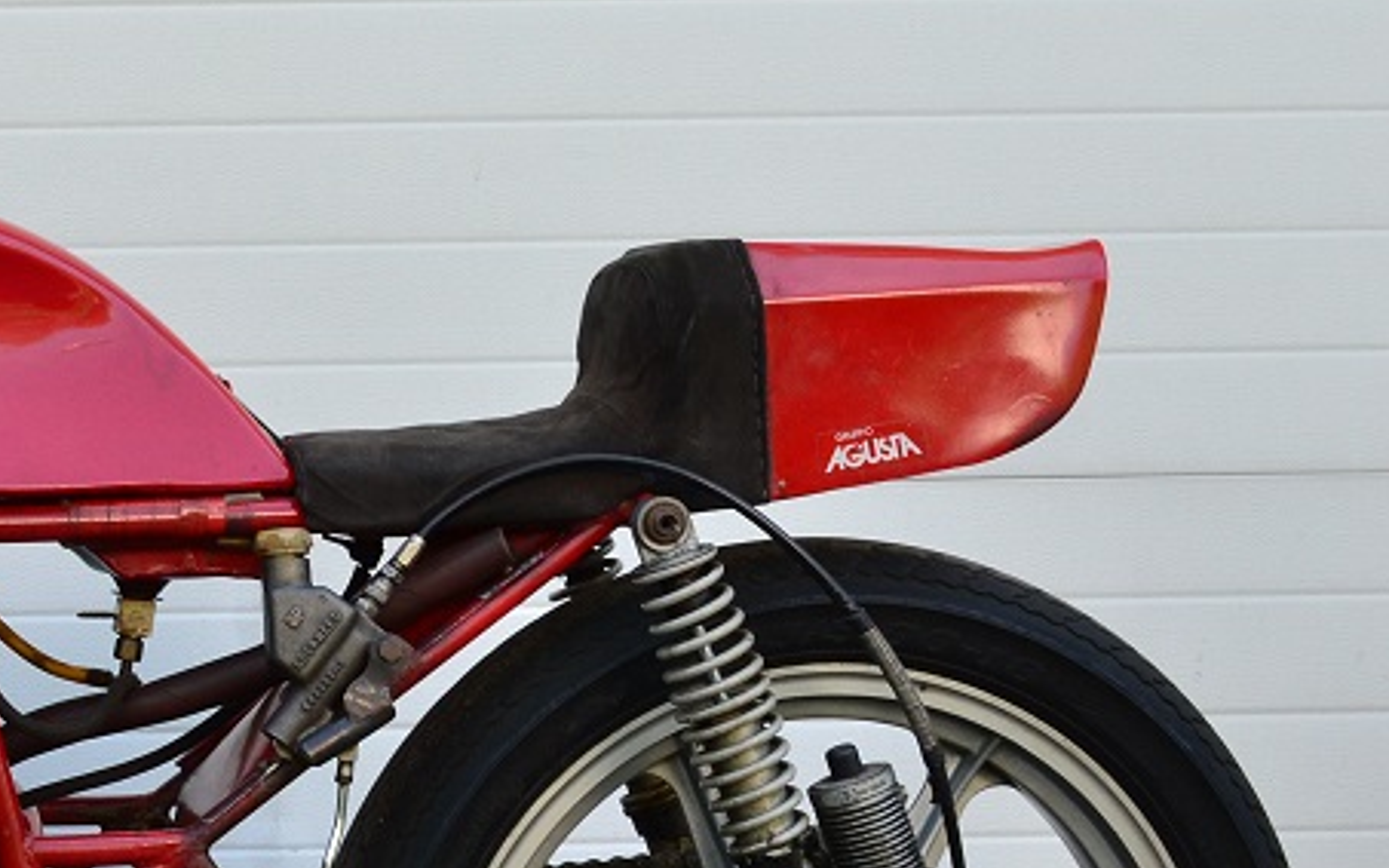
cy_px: 721
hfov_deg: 19.3
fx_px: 3823
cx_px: -319
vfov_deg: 12.9
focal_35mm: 101
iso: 400
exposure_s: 1/100
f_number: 9
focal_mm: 26
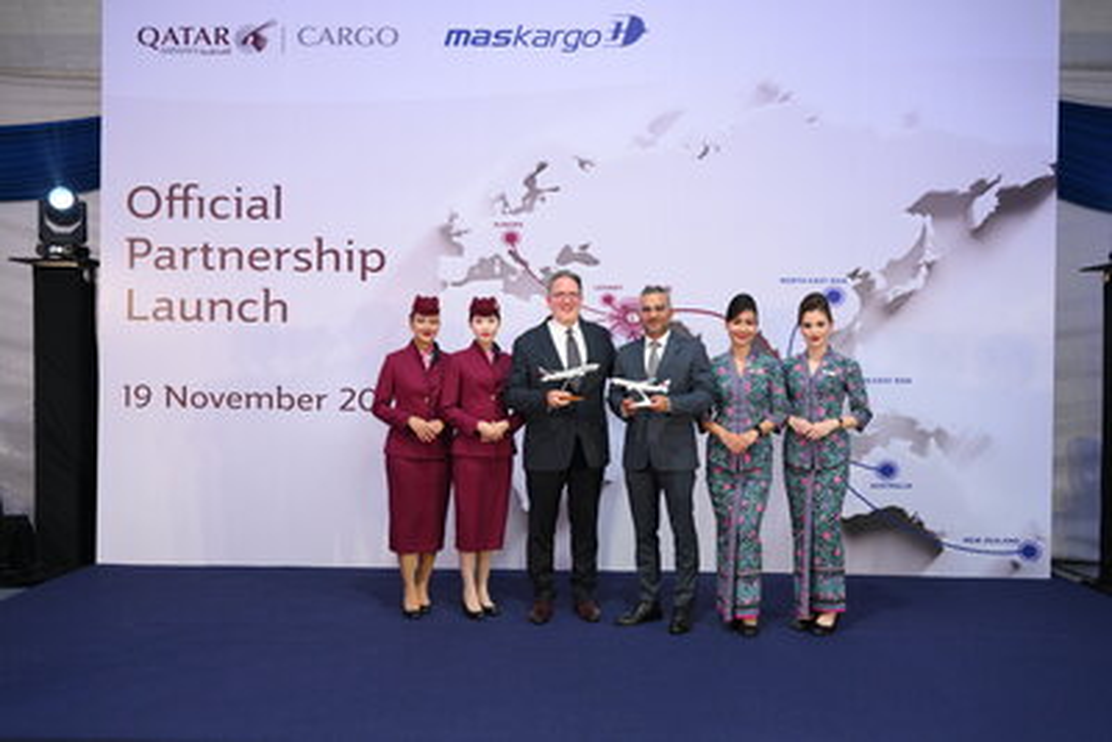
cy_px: 371
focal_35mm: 33
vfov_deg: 40.0
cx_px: 556
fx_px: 1020
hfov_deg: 57.2
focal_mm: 33
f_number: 4
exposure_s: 1/250
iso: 1250
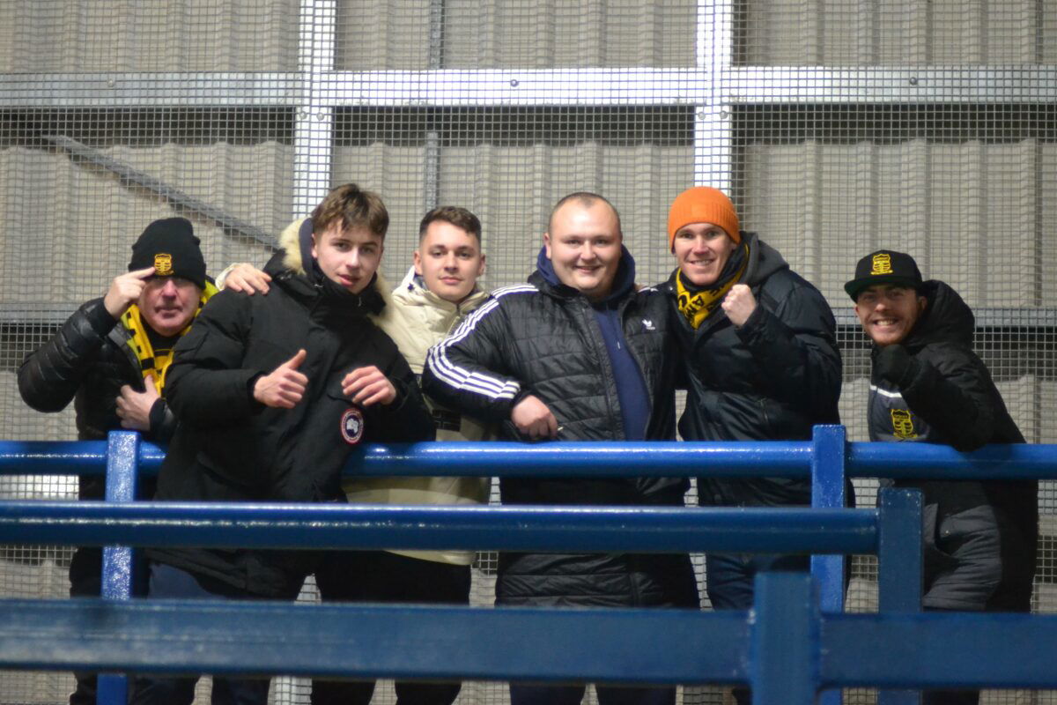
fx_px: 3083
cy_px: 352
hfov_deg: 19.5
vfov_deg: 13.0
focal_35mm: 105
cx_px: 528
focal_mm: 70
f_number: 4
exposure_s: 1/80
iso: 3200
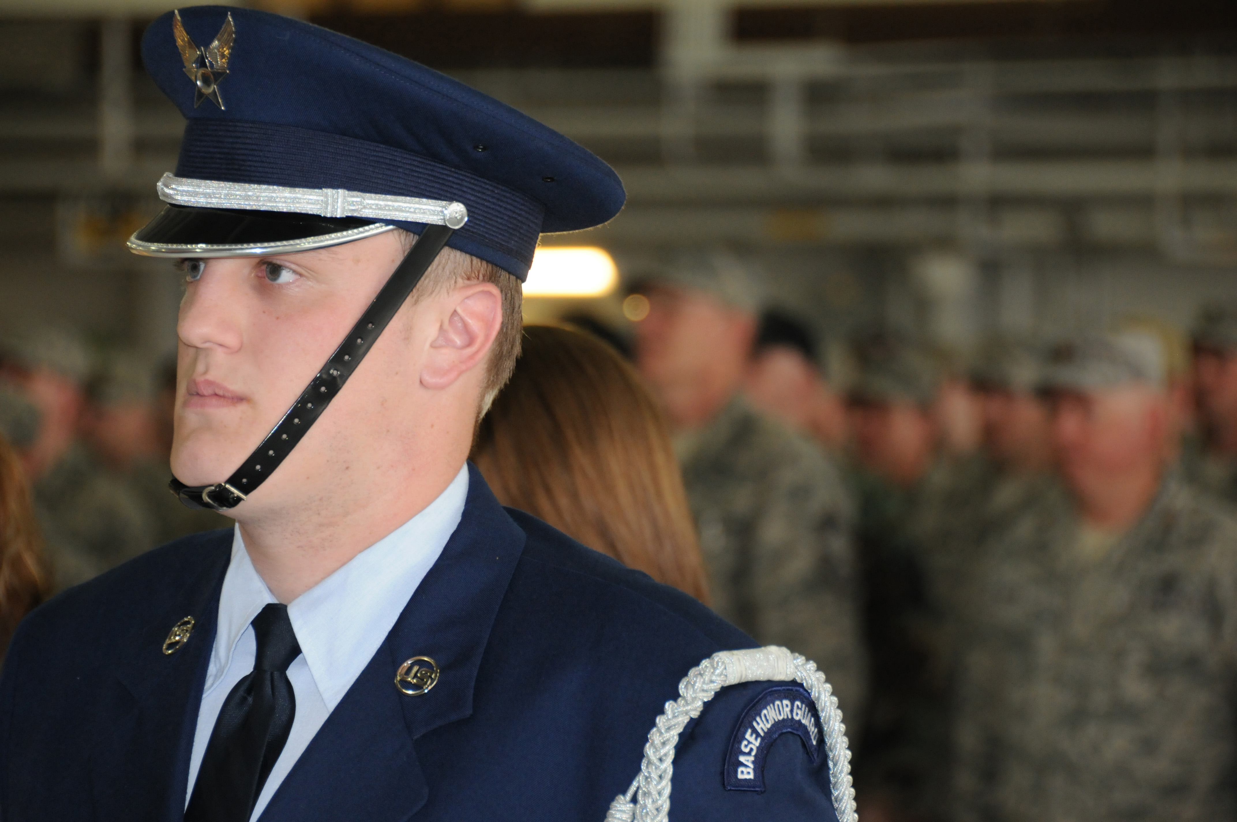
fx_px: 7722
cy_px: 411
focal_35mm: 225
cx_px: 618
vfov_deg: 6.1
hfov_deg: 9.2
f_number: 5.6
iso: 800
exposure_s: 1/60
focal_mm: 150
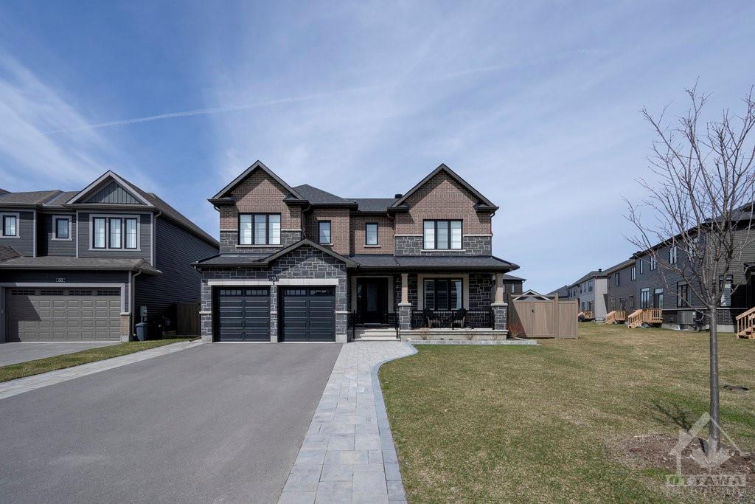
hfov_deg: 104.2
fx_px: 294
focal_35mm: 14
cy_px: 252
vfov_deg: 81.2
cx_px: 378
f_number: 9
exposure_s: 1/1000
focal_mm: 14
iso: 320
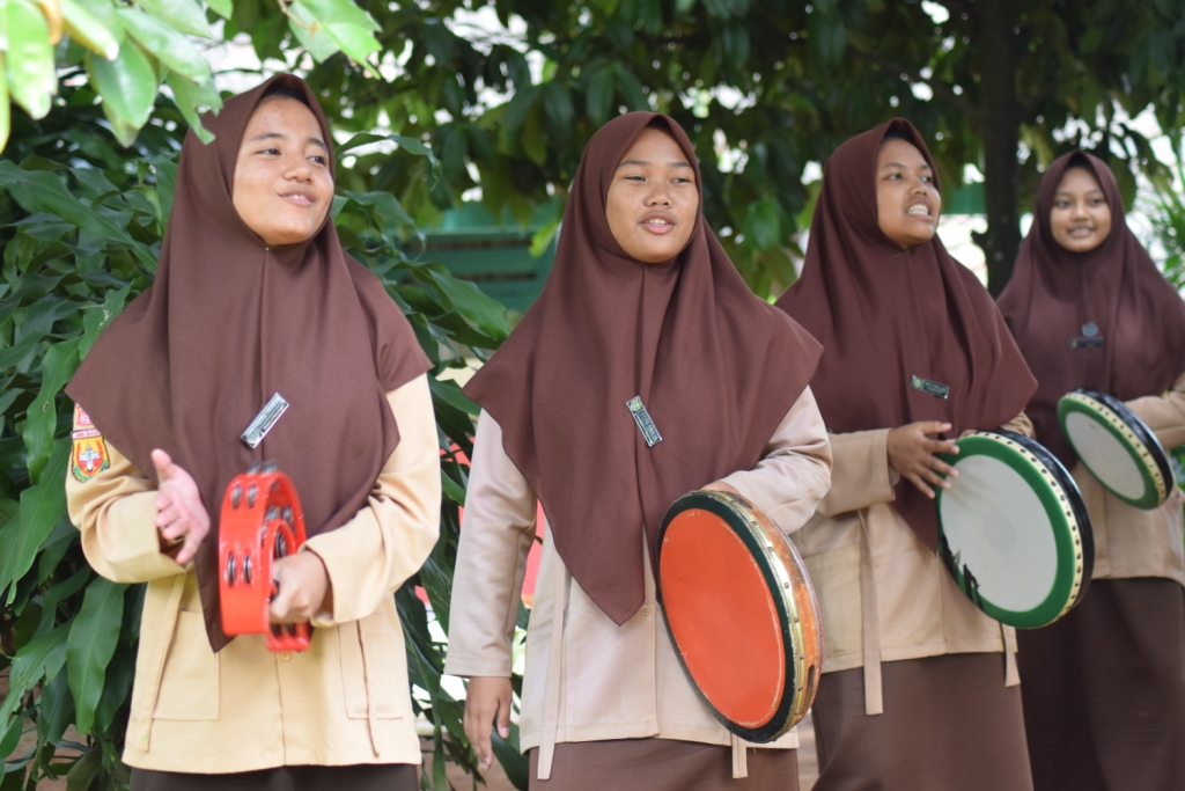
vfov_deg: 13.0
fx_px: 3456
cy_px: 396
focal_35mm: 105
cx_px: 592
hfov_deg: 19.5
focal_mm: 70
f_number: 5
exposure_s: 1/160
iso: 400
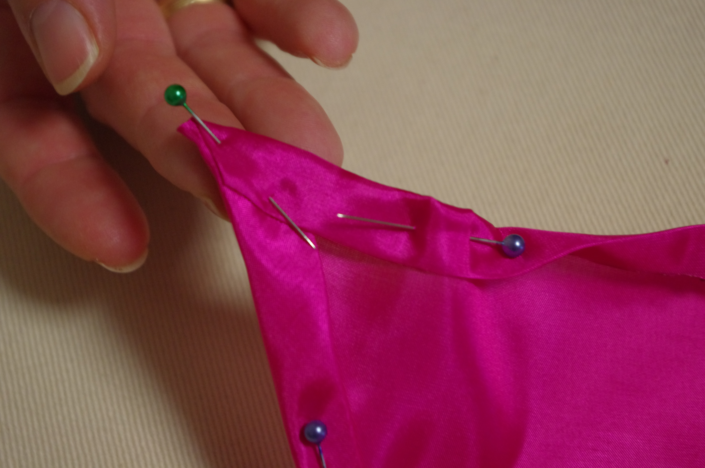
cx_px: 352
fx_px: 1467
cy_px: 234
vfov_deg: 18.1
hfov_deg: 27.0
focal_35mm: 75
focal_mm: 50
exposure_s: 1/30
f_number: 5.6
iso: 1600
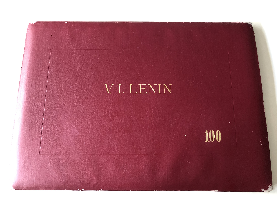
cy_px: 104
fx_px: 224
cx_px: 138
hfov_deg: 63.4
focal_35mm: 28
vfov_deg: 49.7
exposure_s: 1/15
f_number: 1.8
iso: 64
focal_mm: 3.99
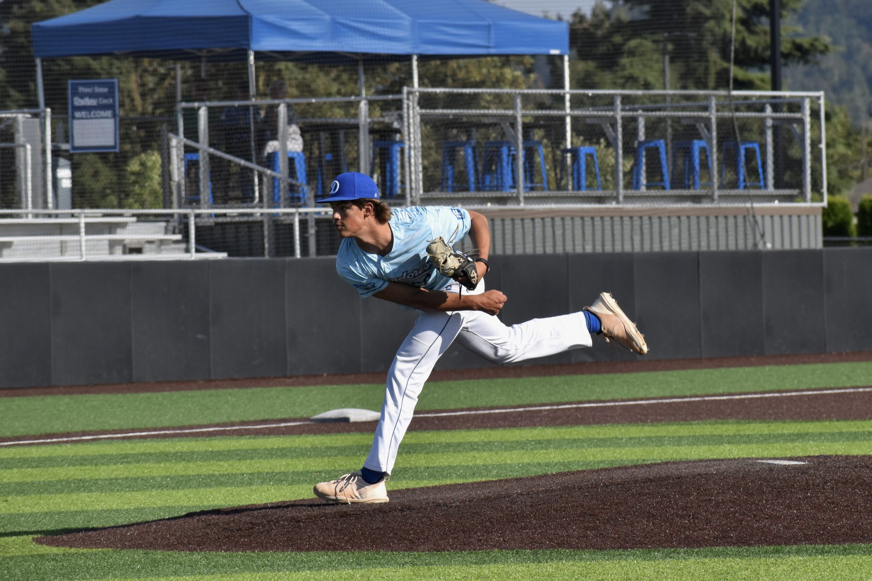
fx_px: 4904
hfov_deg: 10.2
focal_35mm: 202
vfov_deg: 6.8
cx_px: 436
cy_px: 290
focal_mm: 135
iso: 400
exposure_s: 1/2000
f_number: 7.1
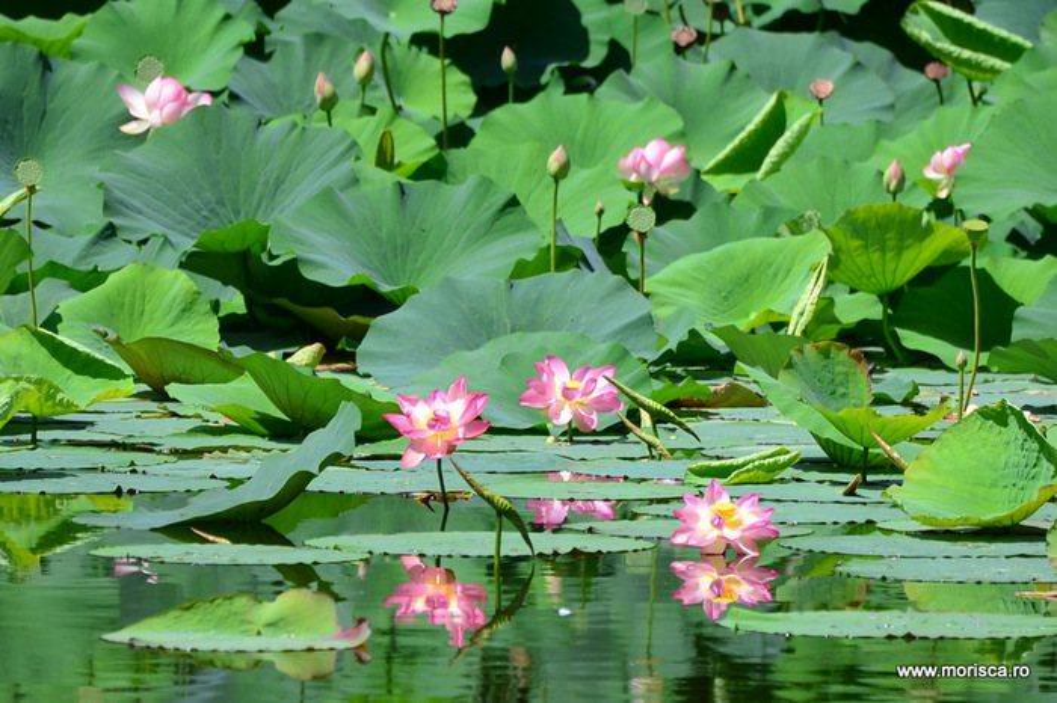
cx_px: 528
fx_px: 8804
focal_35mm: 300
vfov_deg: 4.6
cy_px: 352
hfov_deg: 6.9
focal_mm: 200
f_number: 2.8
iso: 100
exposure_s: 1/1600
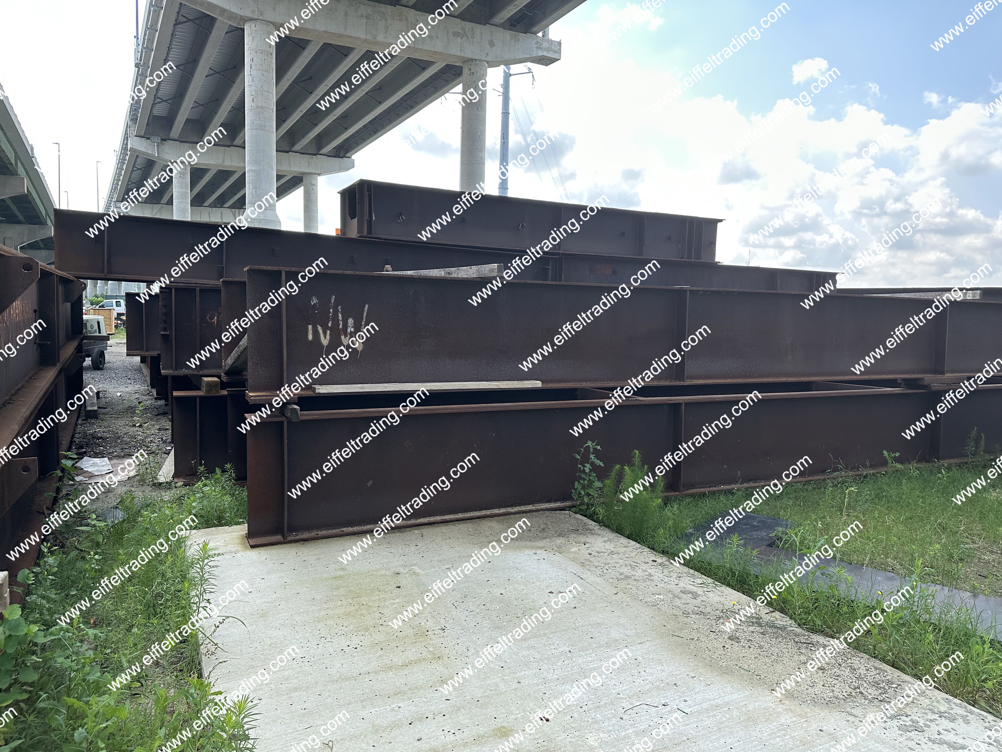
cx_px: 501
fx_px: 695
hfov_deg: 71.6
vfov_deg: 56.8
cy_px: 376
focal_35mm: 24
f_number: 1.78
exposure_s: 1/879
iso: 80
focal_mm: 6.86
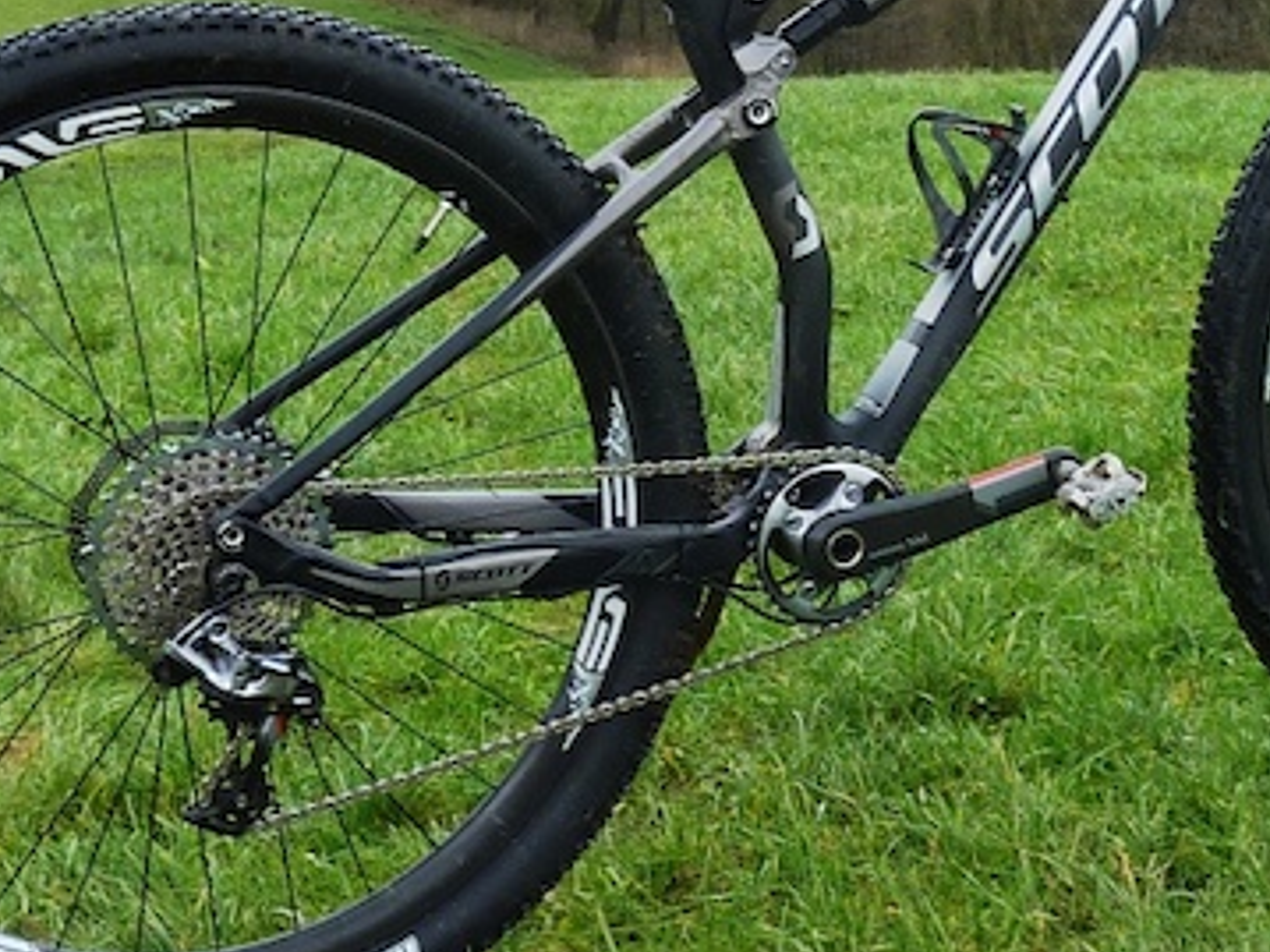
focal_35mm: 78
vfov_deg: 18.6
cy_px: 124
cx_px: 785
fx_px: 2861
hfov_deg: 25.0
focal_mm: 4.1
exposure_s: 1/40
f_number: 3.3
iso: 80
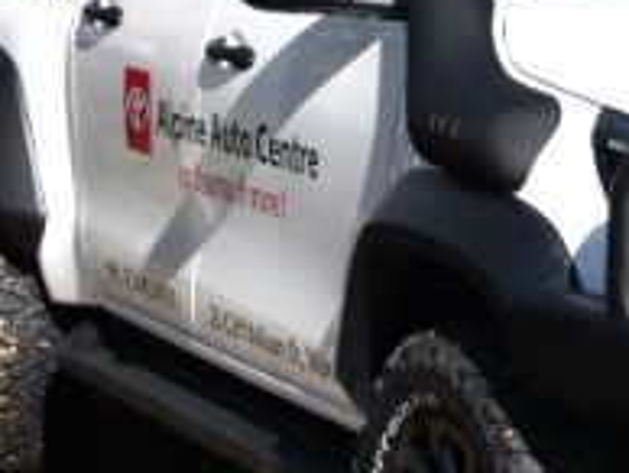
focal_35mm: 167
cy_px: -337
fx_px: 3038
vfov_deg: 8.6
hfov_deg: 10.2
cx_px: 1537
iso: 200
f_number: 4.5
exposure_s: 1/800
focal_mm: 15
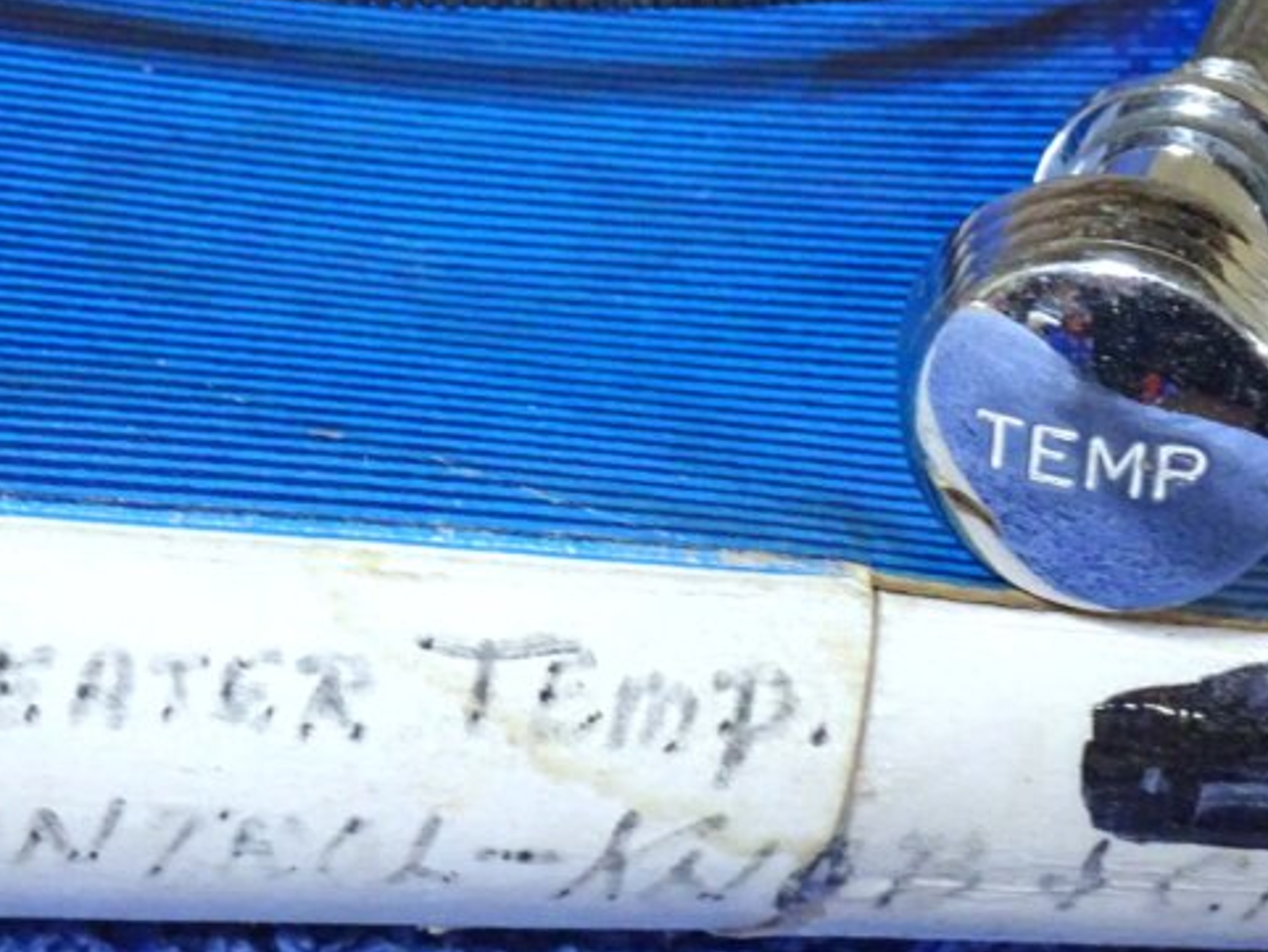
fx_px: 4214
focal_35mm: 115
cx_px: 548
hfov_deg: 17.1
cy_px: 406
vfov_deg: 12.9
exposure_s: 1/15
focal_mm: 9.18
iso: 800
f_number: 4.5
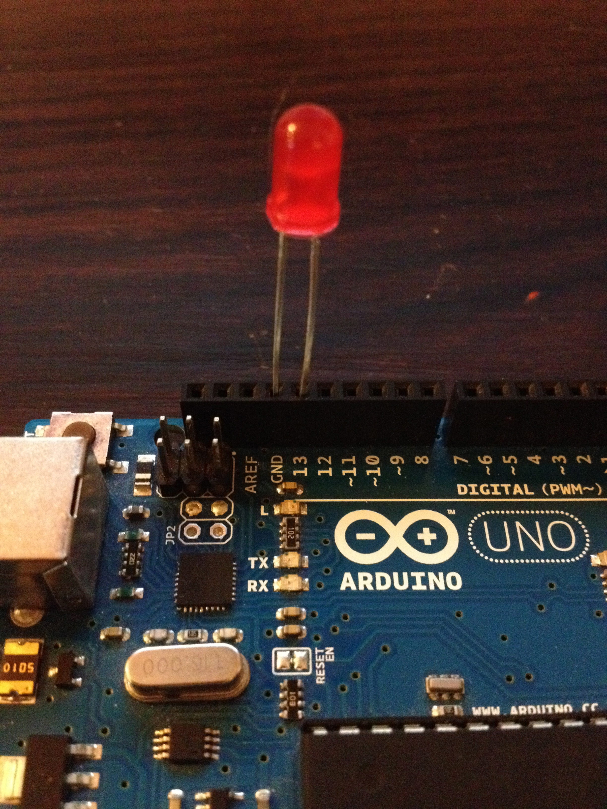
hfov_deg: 40.7
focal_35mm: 35
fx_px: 818
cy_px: 404
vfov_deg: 52.6
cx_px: 304
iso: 800
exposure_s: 1/15
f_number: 2.4
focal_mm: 4.28
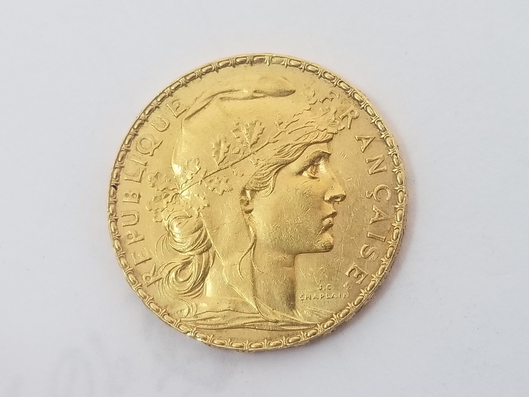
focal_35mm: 26
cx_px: 264
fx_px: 397
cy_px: 198
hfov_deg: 67.3
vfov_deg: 53.1
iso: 160
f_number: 1.7
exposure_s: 1/60
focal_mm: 4.25
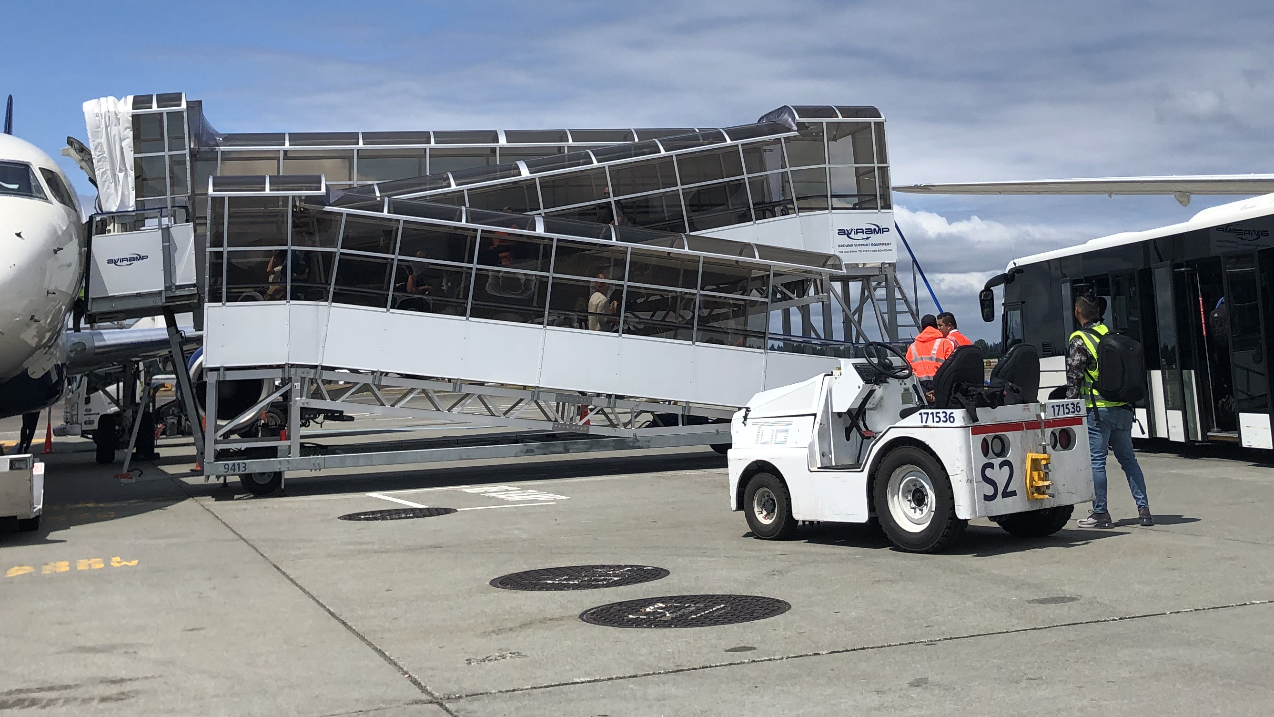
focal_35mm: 46
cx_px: 715
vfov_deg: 24.9
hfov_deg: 44.5
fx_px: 1554
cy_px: 16
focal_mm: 3.99
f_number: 1.8
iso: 20
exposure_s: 1/3745
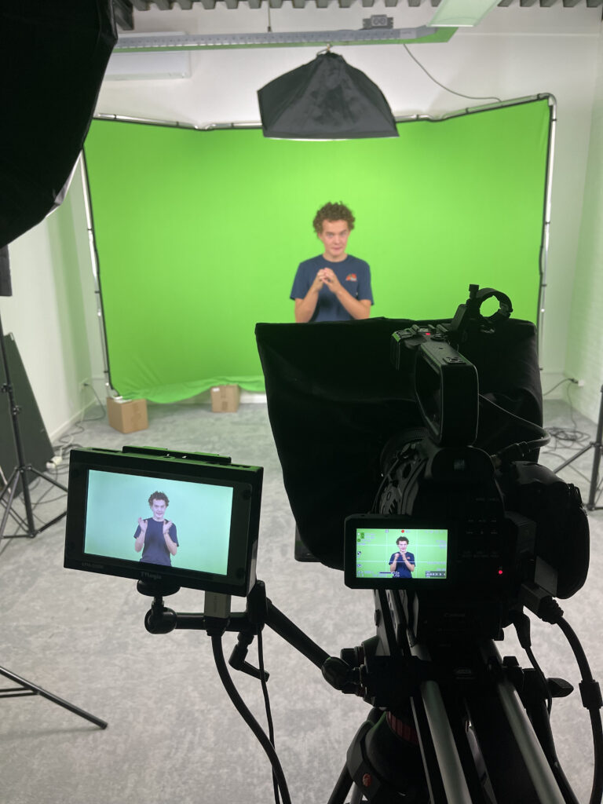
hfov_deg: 53.1
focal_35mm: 26
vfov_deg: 67.3
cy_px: 402
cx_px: 302
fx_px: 604
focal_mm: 5.1
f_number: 1.6
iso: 125
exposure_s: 1/109
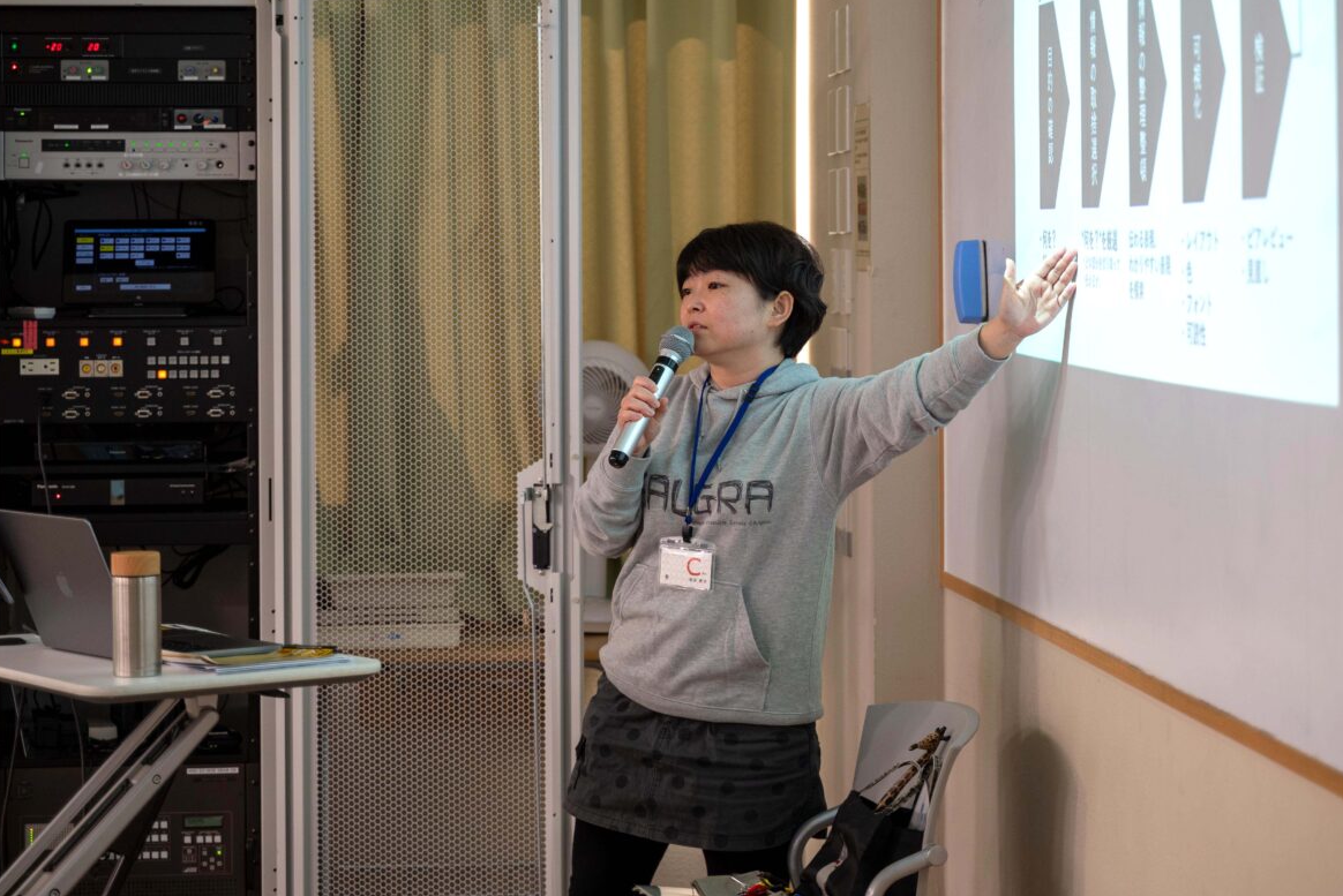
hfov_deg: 20.6
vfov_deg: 13.8
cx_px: 836
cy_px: 307
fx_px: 3694
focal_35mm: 99
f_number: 2.8
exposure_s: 1/80
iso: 500
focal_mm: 75
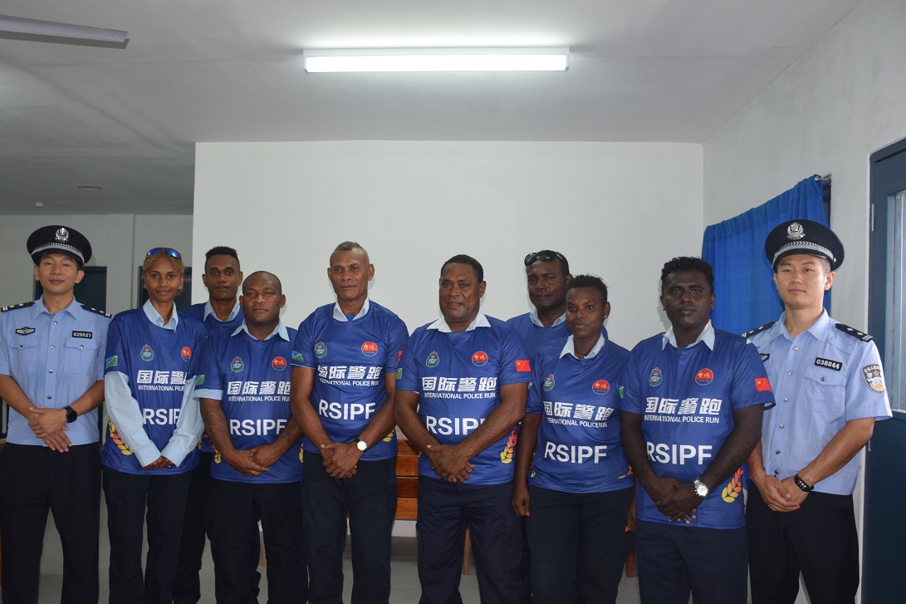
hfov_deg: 57.2
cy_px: 331
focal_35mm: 33
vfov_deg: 39.9
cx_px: 422
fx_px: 830
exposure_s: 1/80
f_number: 4.5
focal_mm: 20
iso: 800
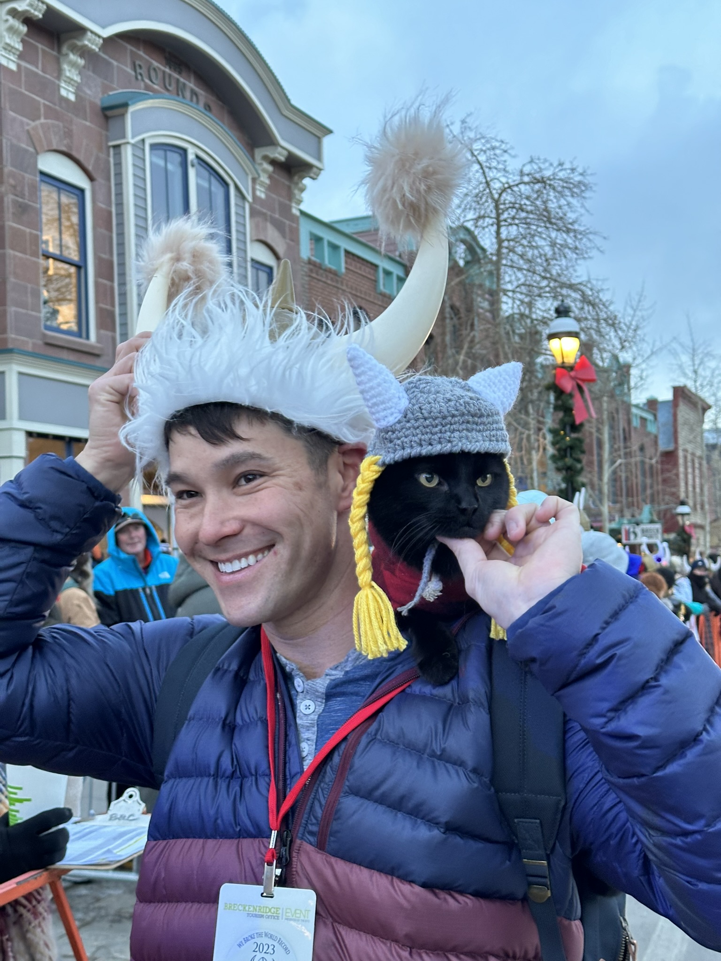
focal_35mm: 48
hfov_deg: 30.3
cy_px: 480
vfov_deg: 39.7
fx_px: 1333
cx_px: 360
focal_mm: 6.86
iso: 160
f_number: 1.78
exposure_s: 1/60
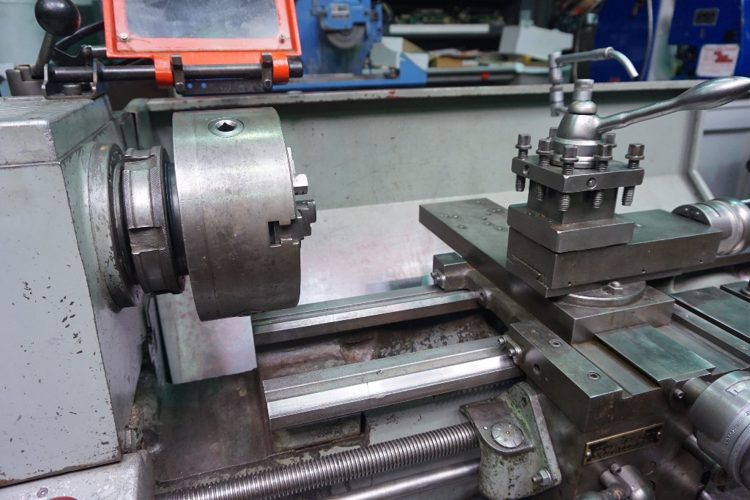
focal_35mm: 24
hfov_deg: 73.7
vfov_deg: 53.1
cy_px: 250
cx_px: 375
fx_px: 500
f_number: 4
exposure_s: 1/60
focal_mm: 16
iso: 1000
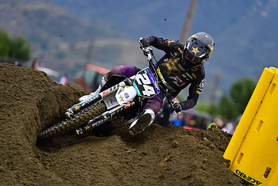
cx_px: 139
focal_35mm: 300
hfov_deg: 6.9
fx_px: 2317
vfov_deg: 4.6
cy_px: 93
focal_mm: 300
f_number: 4
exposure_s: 1/1000
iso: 200
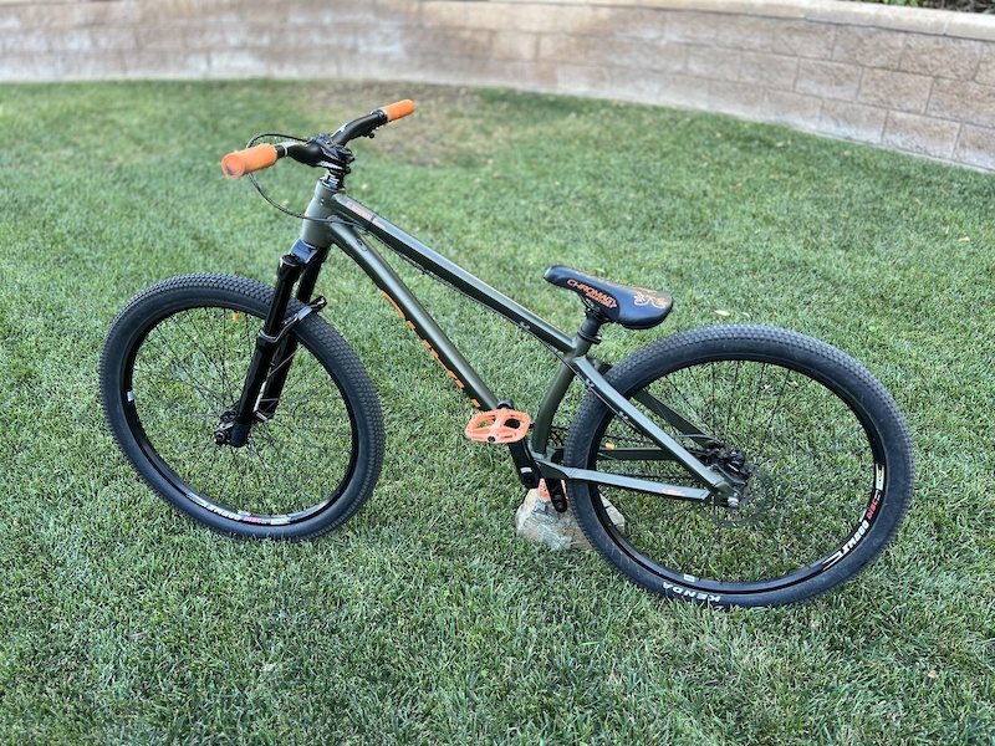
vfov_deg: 53.1
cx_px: 498
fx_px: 747
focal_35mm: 26
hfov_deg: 67.3
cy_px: 373
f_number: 1.5
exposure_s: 1/121
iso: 64
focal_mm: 5.7
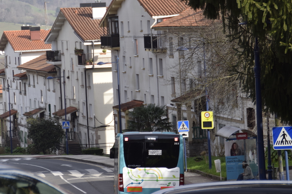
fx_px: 1638
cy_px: 66
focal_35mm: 202
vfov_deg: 6.8
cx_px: 141
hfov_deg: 10.2
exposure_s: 1/640
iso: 200
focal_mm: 100
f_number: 6.3
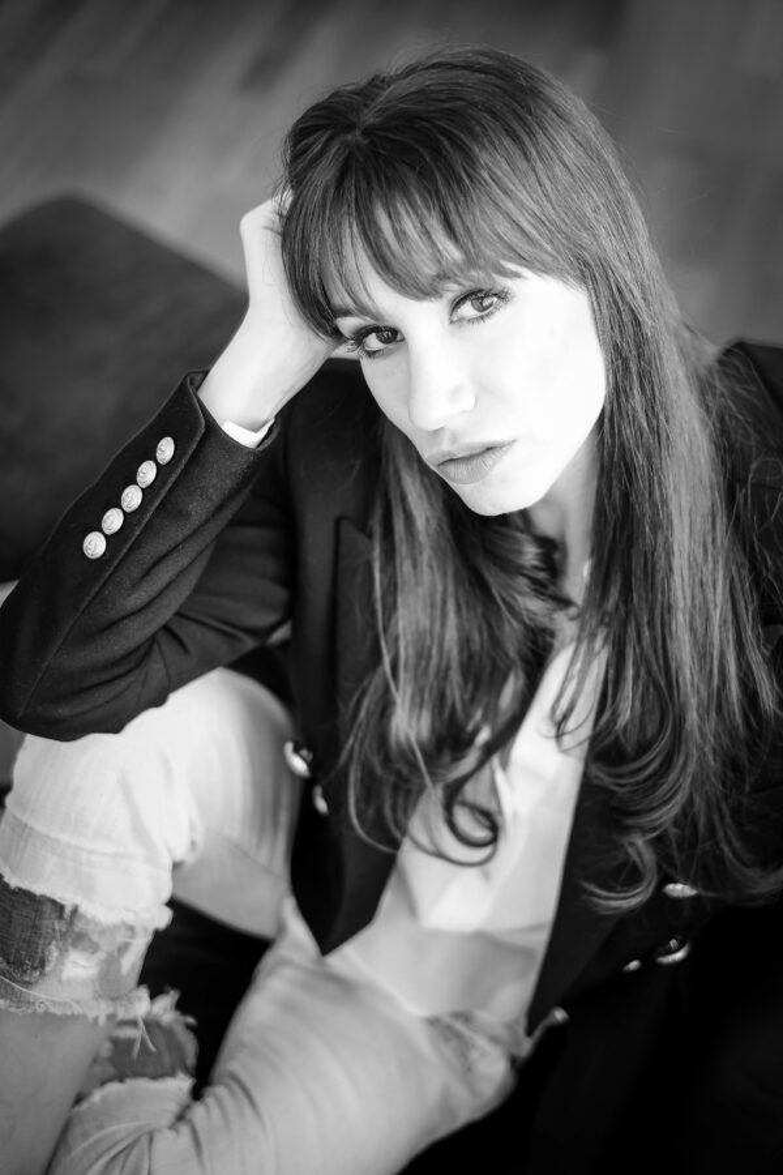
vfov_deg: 37.5
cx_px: 392
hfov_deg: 25.5
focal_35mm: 53
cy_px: 588
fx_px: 1729
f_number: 1.6
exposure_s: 1/125
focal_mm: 35
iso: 250
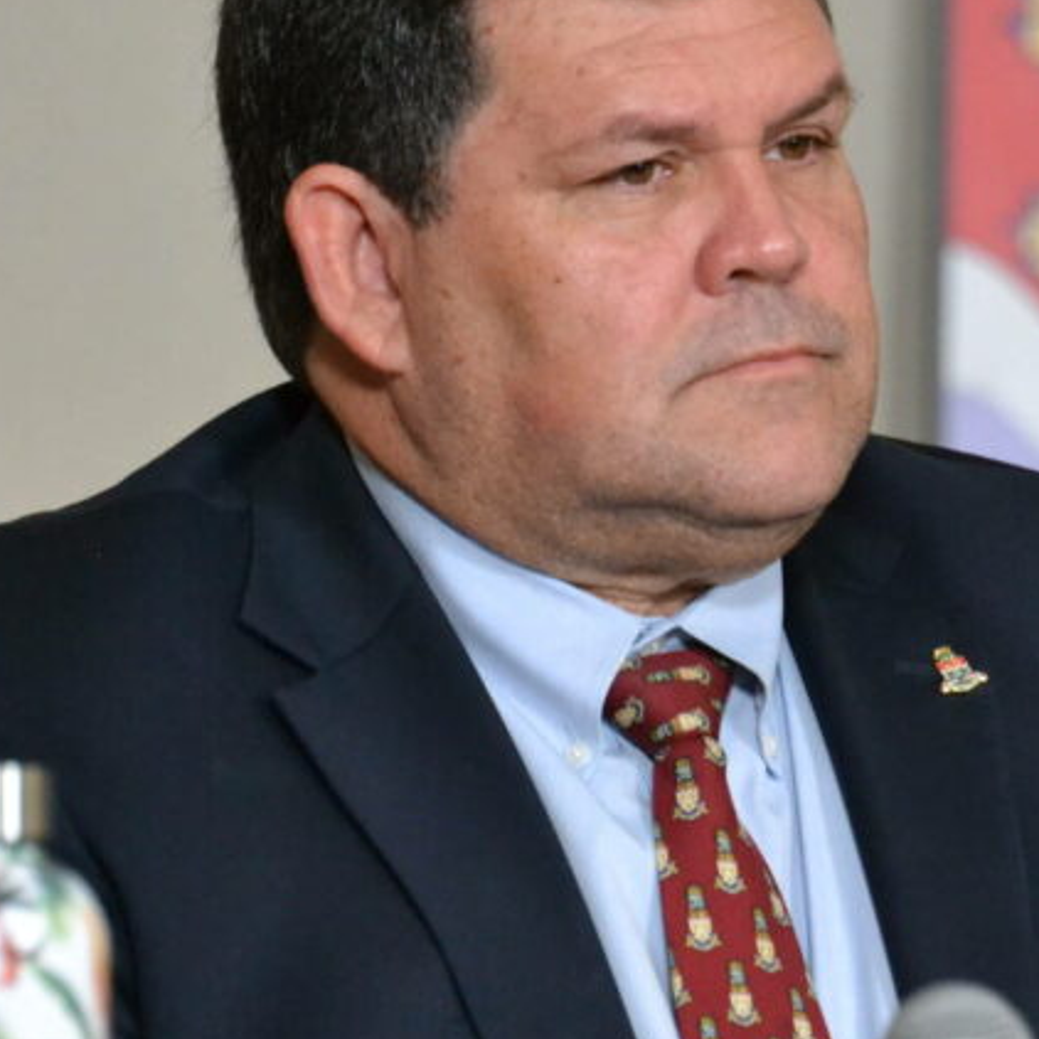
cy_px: 549
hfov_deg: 3.0
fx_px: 19730
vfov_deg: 3.0
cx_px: 611
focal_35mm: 581
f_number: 2.8
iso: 2800
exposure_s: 1/500
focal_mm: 180
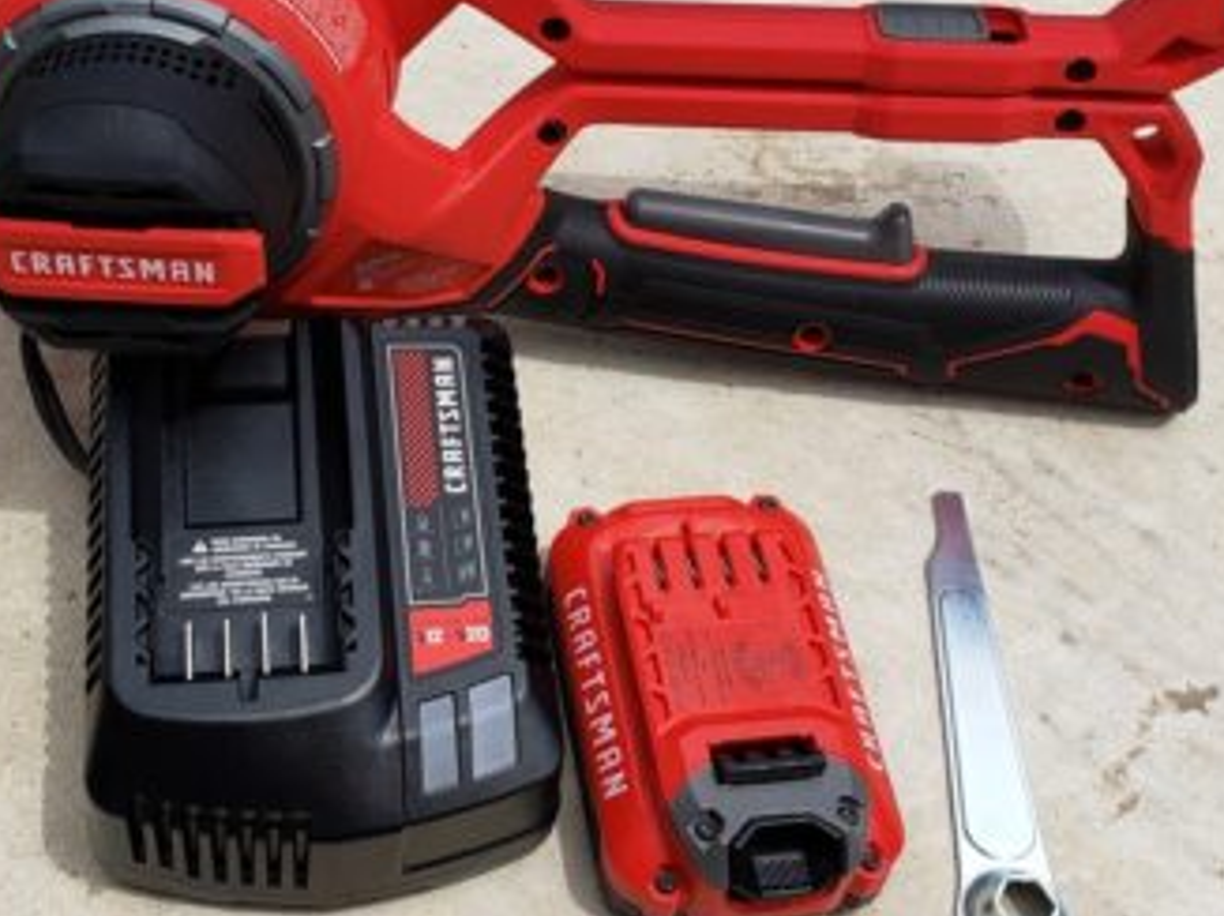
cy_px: 420
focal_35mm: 50
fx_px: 1767
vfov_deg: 29.1
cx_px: 467
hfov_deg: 38.0
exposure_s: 1/2291
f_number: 2.4
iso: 50
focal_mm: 4.3
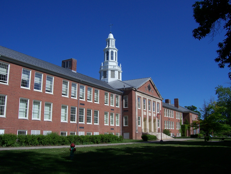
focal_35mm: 34
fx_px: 227
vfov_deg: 41.8
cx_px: 116
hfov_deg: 54.0
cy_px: 87
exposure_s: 1/1000
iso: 80
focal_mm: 5.6
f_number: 5.6
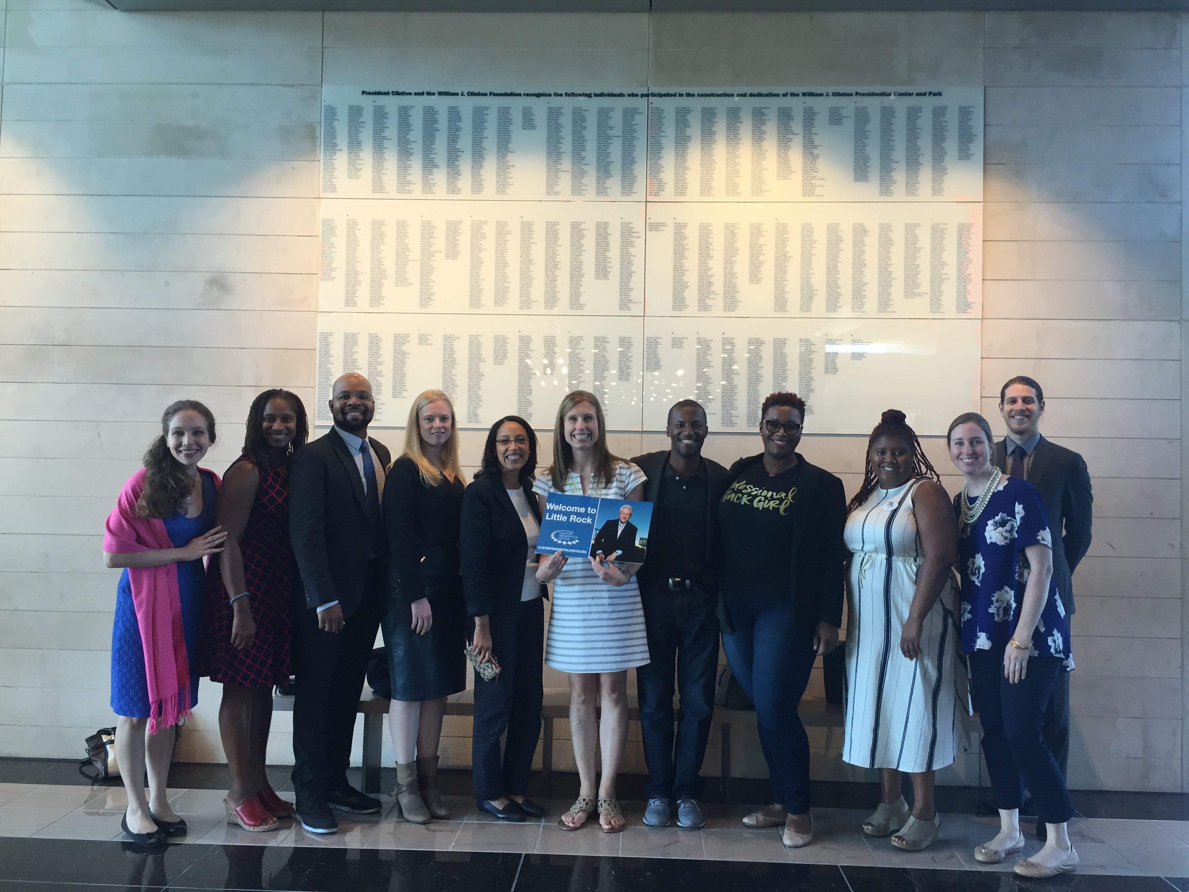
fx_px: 996
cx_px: 594
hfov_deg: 61.7
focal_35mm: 29
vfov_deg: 48.2
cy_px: 446
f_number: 2.2
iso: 32
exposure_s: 1/30
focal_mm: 4.15
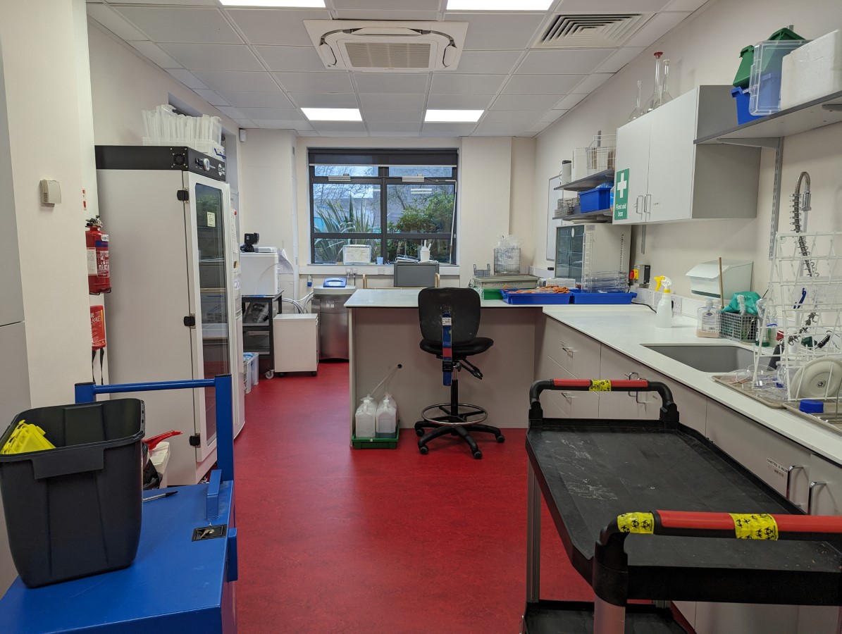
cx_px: 421
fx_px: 585
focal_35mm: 24
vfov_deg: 56.9
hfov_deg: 71.5
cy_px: 317
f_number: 1.85
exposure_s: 1/50
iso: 59
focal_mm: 6.81
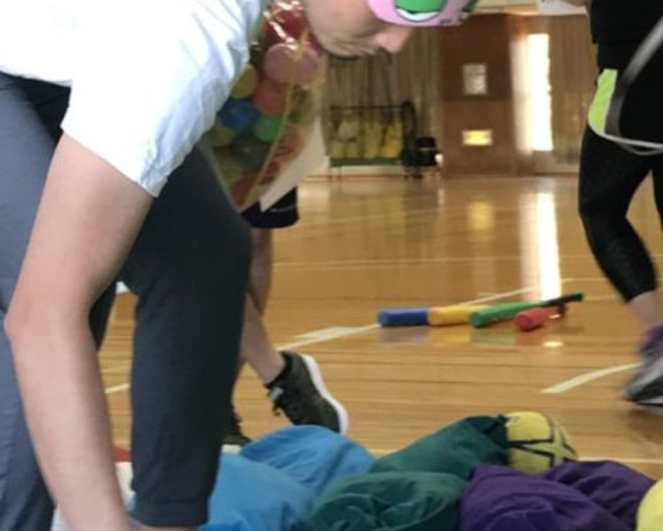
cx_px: 144
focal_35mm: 120
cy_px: -97
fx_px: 2355
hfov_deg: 15.9
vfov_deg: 12.6
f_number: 1.8
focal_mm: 3.99
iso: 40
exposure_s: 1/30
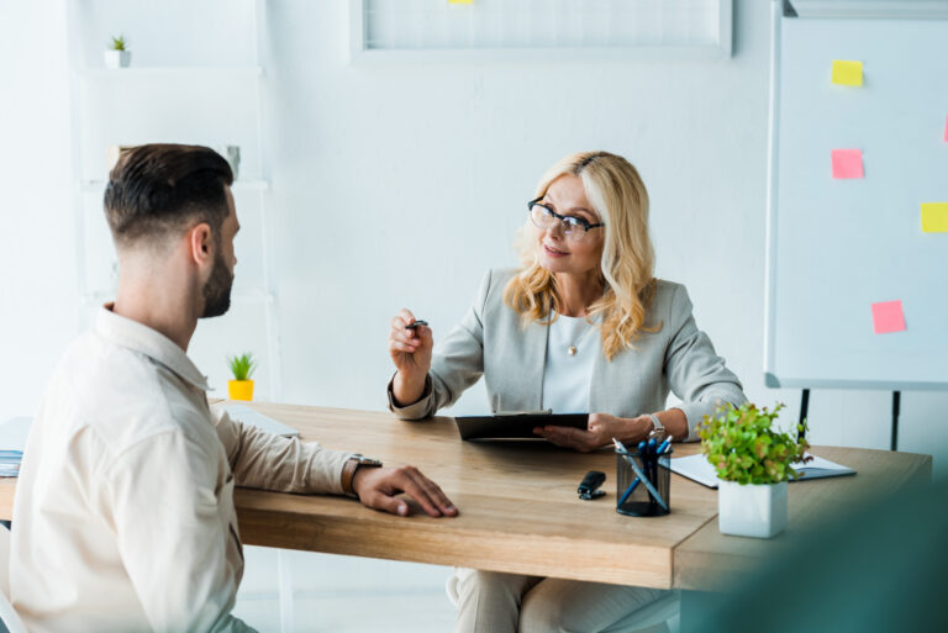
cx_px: 474
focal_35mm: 90
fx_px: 2371
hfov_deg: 22.6
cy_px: 316
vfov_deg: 15.2
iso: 160
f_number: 4
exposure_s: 1/160
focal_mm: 90
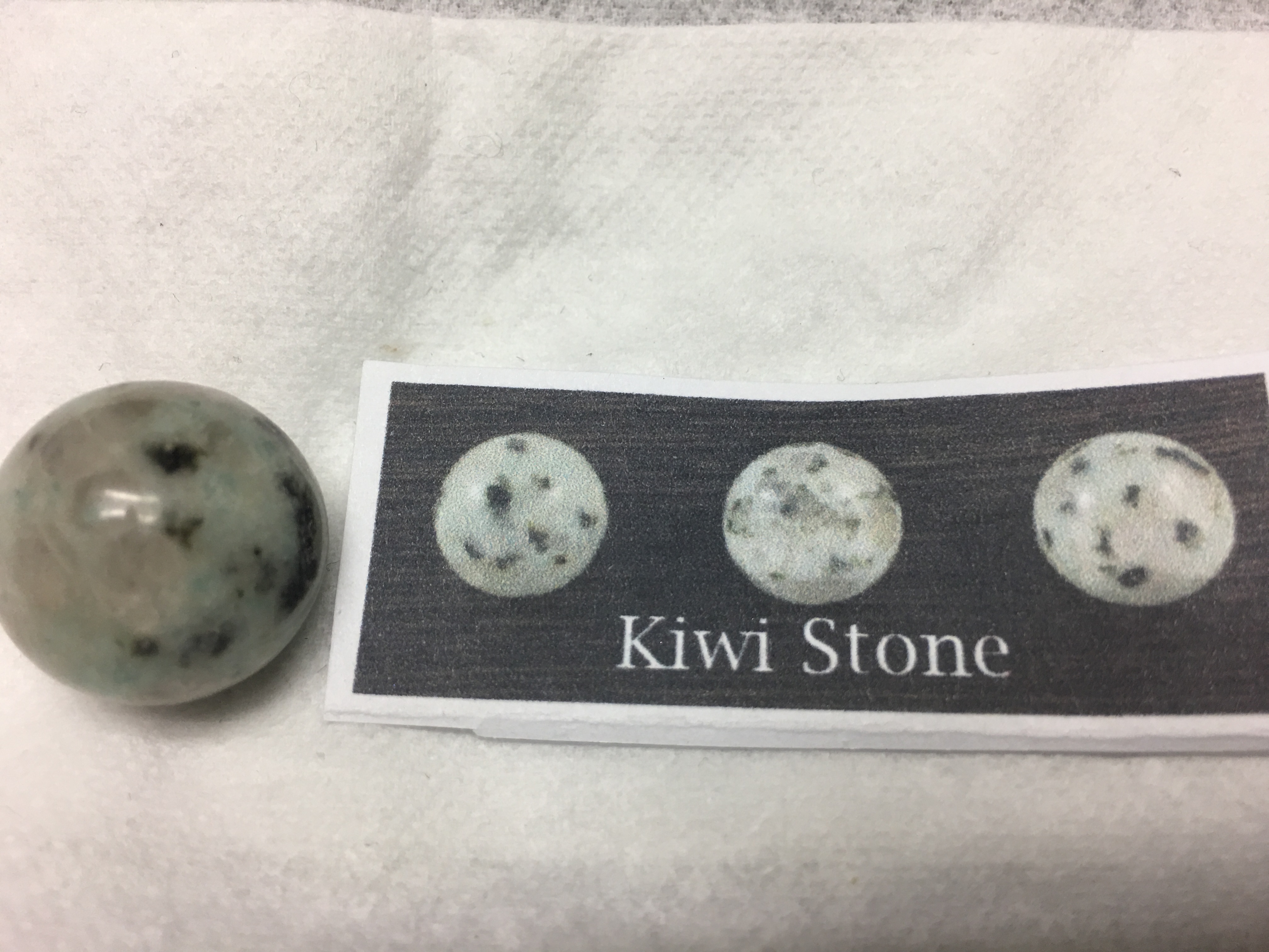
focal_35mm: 29
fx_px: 1063
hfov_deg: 61.7
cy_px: 476
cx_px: 634
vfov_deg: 48.2
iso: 32
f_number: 2.2
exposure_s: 1/30
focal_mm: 4.15
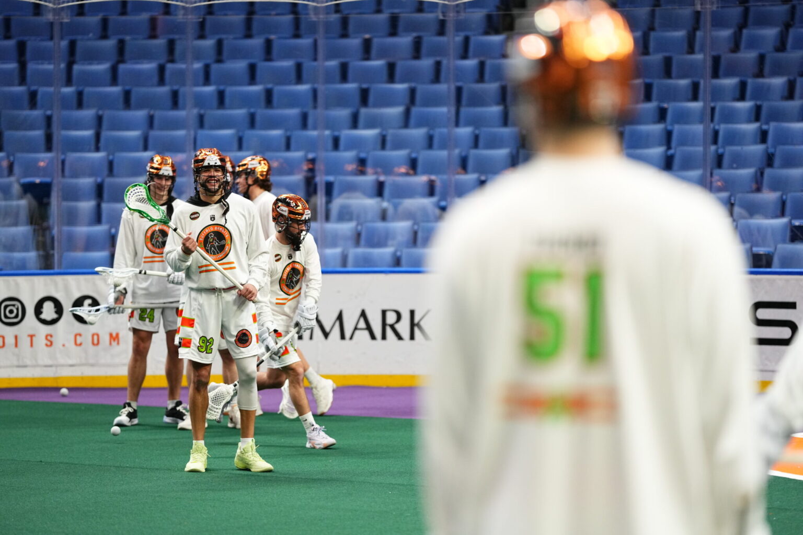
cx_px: 402
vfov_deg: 10.2
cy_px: 268
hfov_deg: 15.2
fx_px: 3011
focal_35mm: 135
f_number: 1.8
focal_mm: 135
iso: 2500
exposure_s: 1/2000
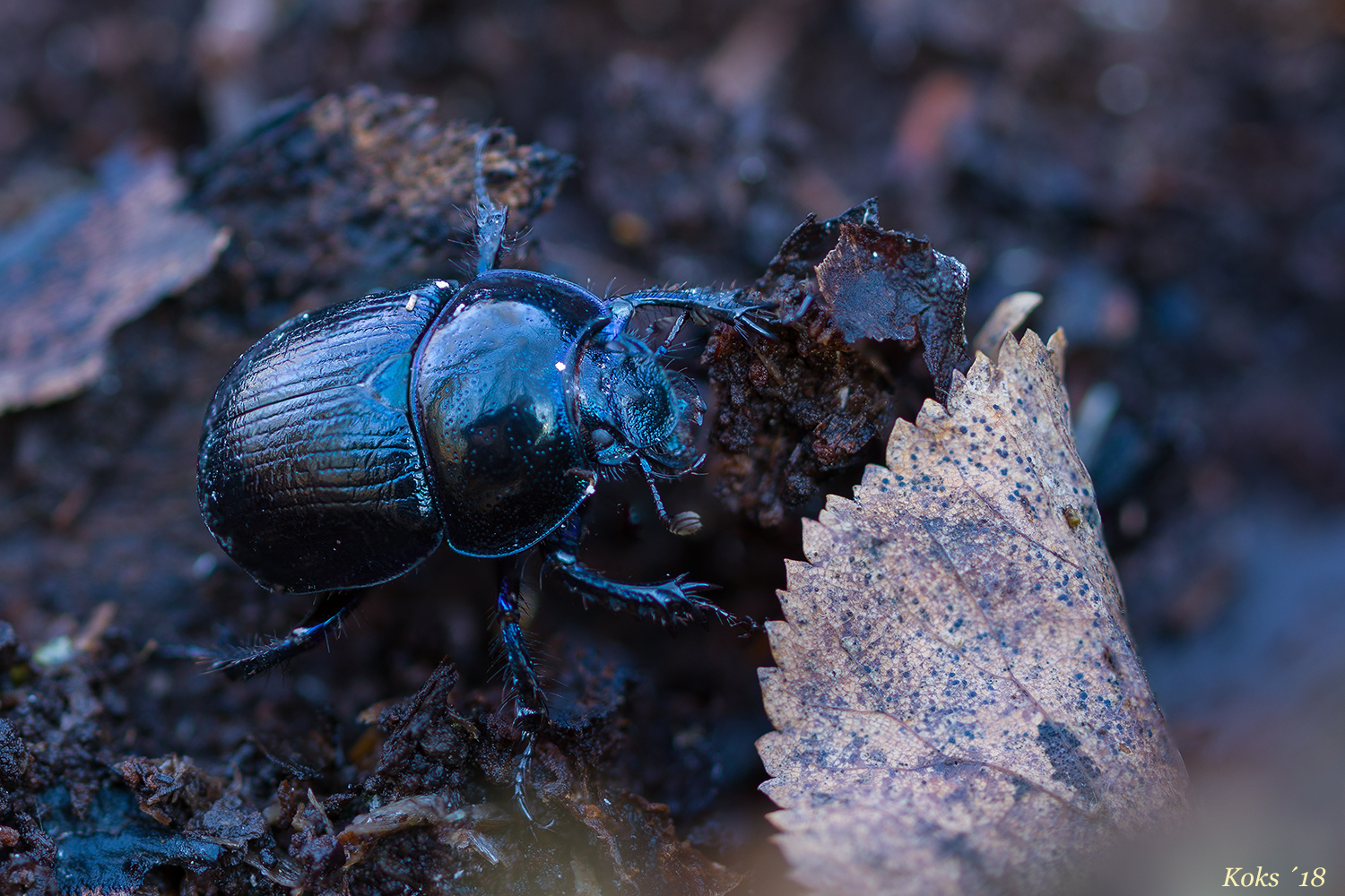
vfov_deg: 15.2
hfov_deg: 22.6
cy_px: 448
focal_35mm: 90
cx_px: 672
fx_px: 3362
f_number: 2.8
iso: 50
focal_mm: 90
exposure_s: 1/4
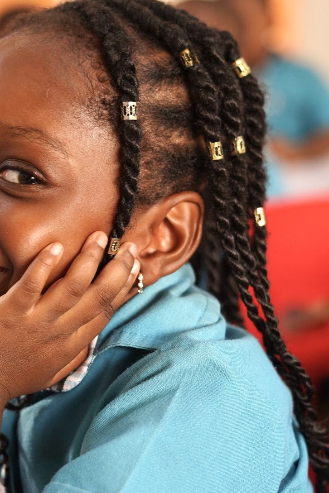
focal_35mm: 94
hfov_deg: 14.5
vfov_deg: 21.7
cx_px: 56
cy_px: 297
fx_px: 1288
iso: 1000
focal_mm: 50
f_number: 2.8
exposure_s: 1/80
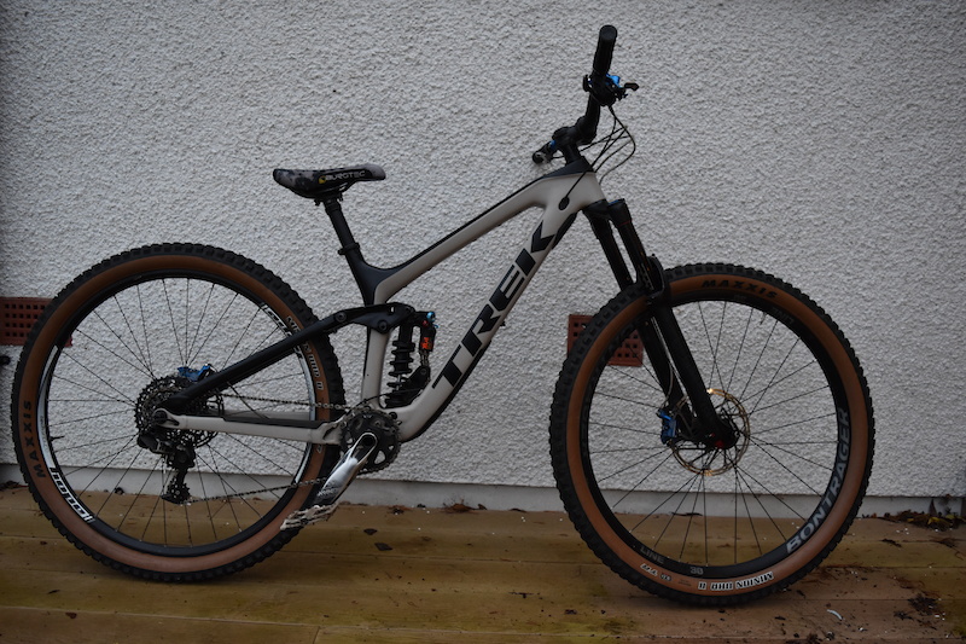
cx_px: 483
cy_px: 322
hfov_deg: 61.9
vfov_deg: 43.6
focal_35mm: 30
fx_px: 805
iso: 900
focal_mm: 20
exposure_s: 1/60
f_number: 3.5
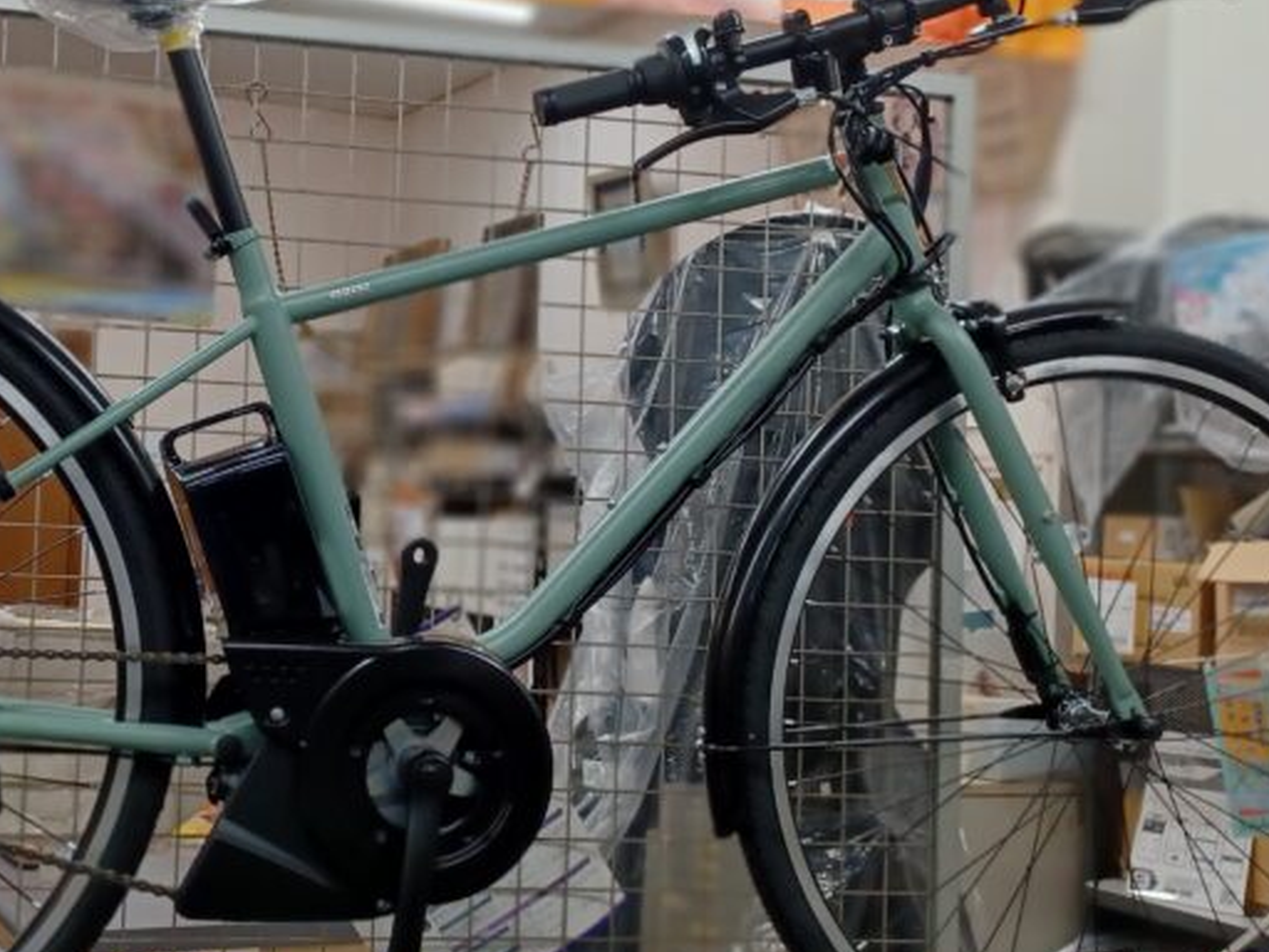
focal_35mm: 50
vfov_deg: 29.1
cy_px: 471
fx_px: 1833
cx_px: 369
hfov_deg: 37.5
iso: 250
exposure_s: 1/60
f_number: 1.8
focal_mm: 4.6
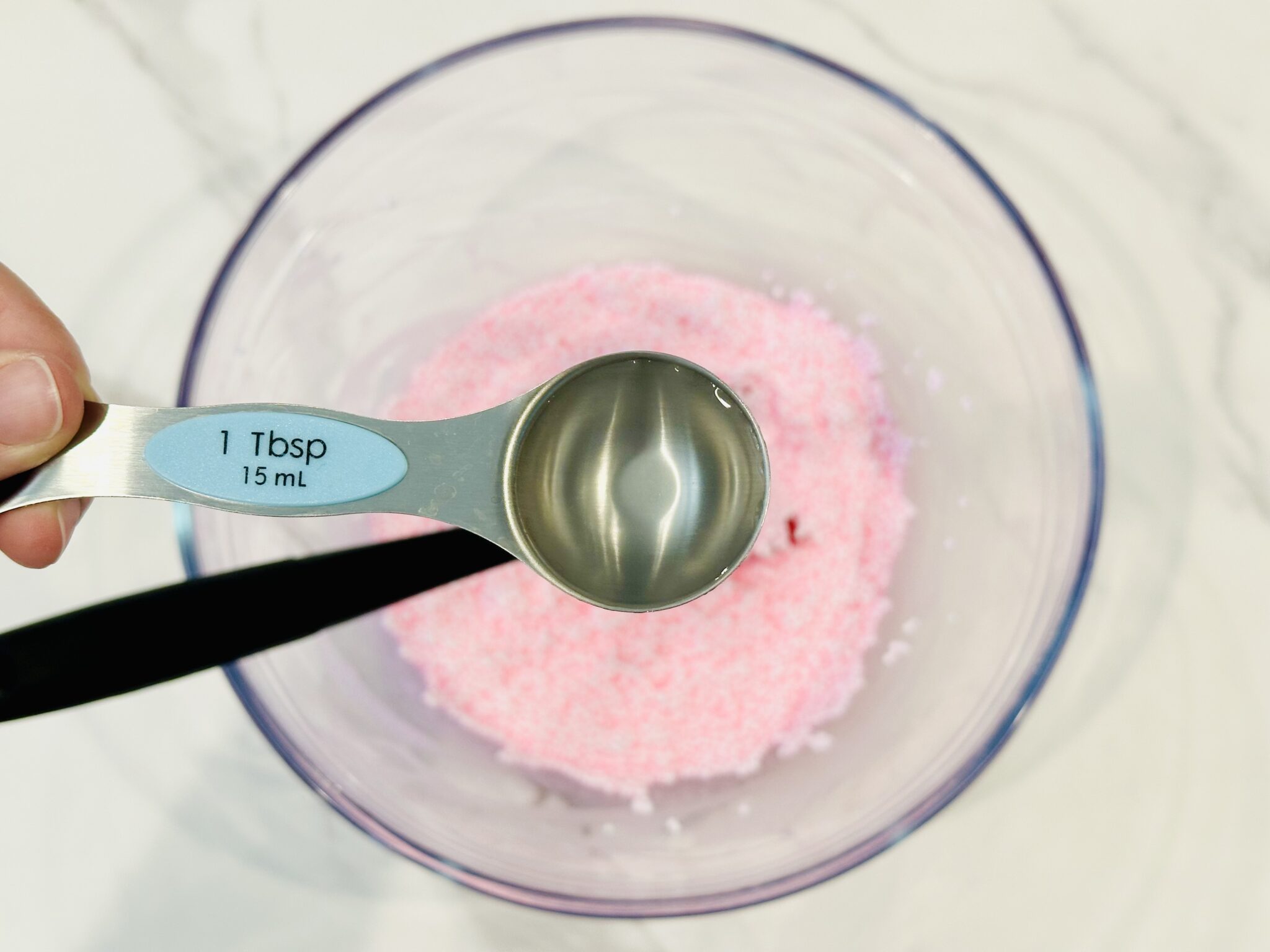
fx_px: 1761
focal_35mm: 48
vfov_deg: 30.3
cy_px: 476
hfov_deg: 39.7
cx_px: 635
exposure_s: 1/60
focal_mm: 6.86
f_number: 1.78
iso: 100
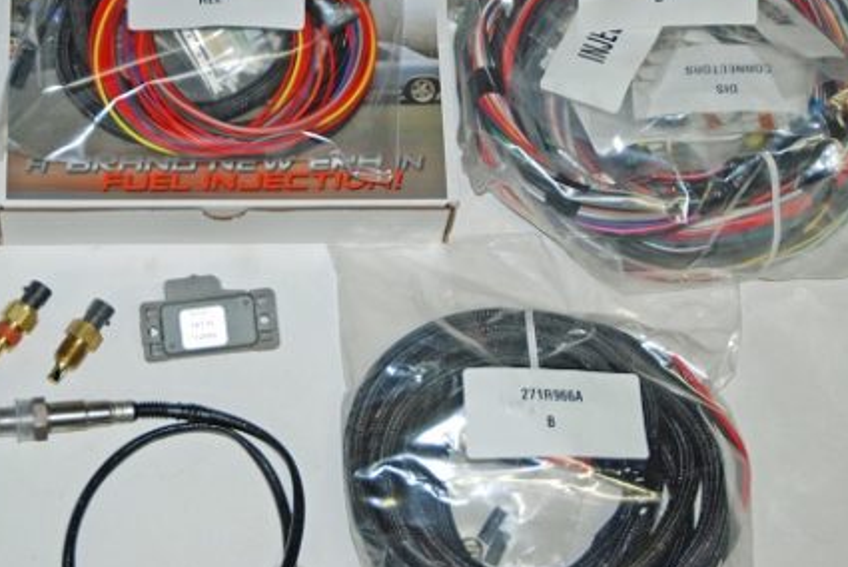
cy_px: 260
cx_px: 200
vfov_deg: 14.4
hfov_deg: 21.3
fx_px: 2237
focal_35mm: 95
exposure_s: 1/15
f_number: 4.2
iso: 100
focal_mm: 35
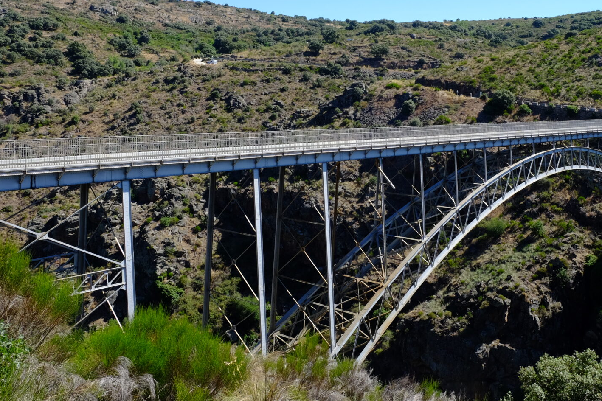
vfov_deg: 33.8
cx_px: 379
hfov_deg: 49.1
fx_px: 652
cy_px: 121
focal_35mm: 39
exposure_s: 1/350
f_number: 8
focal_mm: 18
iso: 400
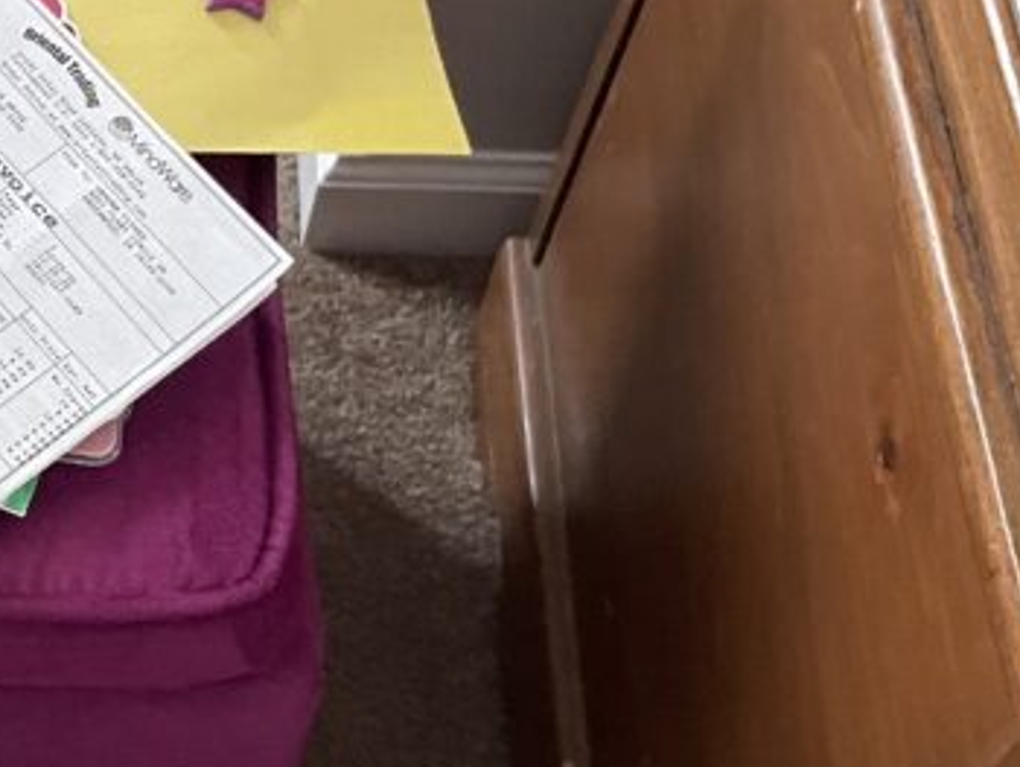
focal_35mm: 76
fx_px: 2241
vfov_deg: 19.3
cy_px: 251
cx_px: 26
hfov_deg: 24.6
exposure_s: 1/60
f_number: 1.6
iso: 500
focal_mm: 4.2
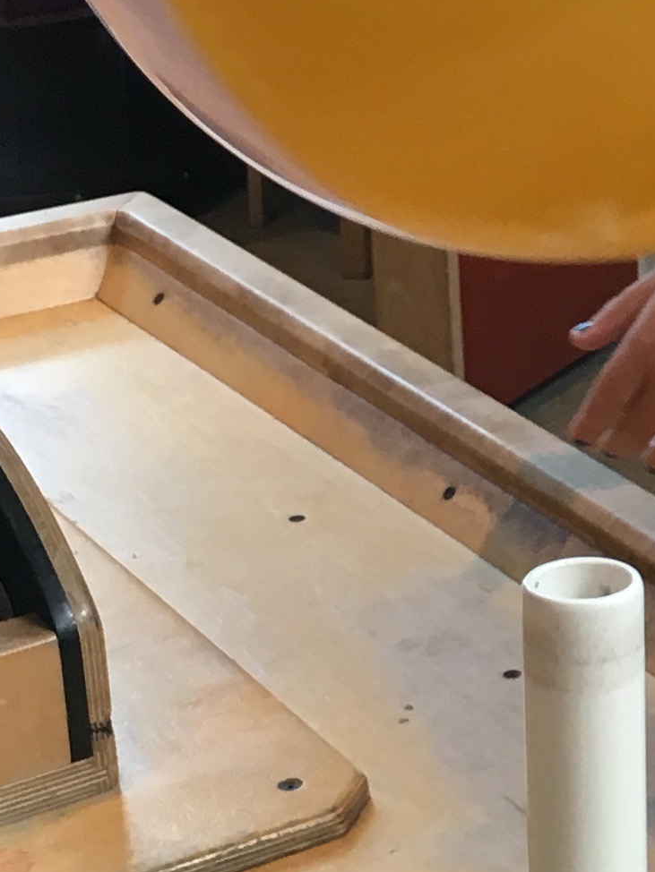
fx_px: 3026
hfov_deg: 11.9
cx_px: 939
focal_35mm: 120
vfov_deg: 16.3
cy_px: 211
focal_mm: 4.15
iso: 64
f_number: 2.2
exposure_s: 1/30
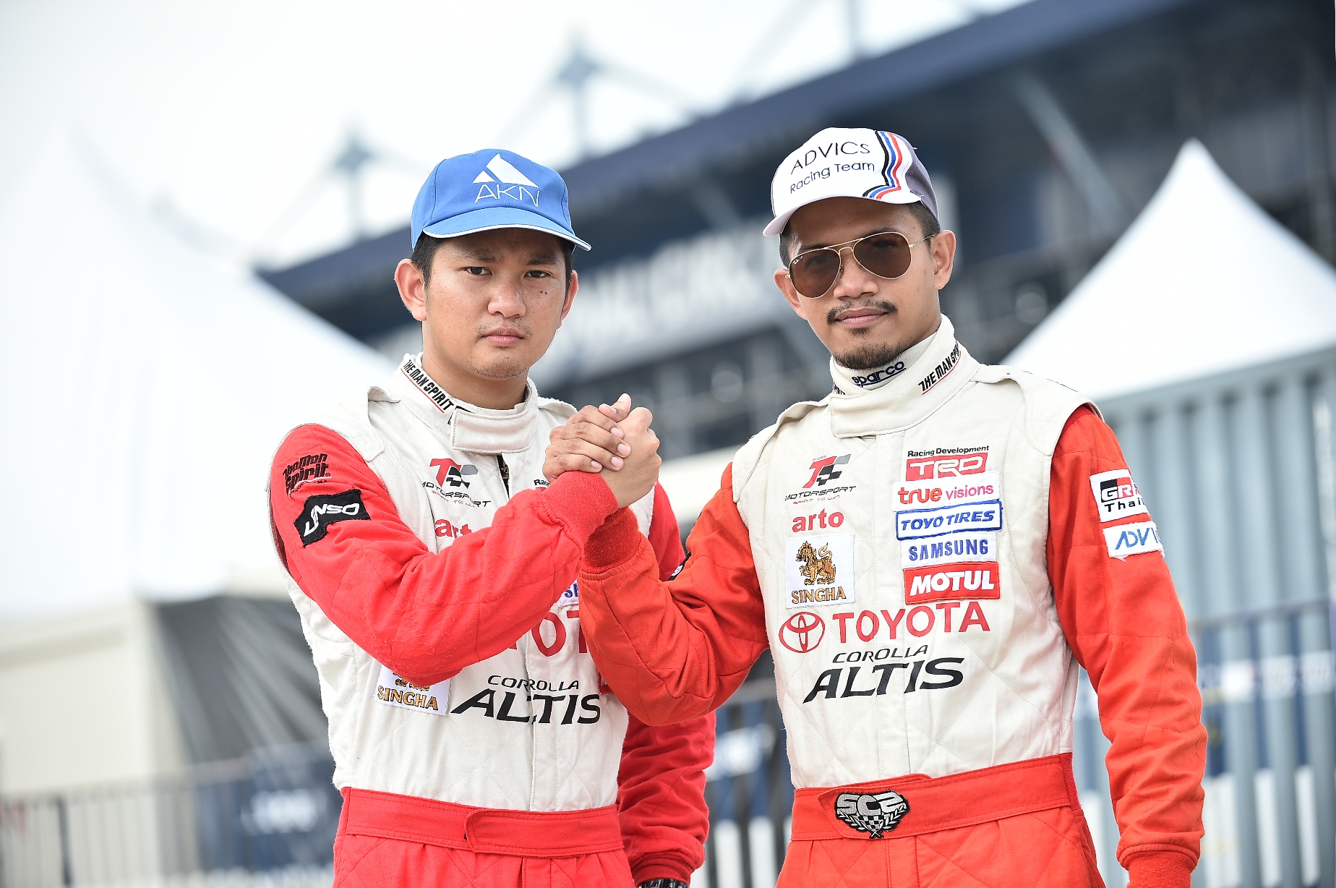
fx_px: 4819
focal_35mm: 130
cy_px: 444
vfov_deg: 10.5
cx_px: 668
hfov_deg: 15.8
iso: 180
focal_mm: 130
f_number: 4
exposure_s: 1/500
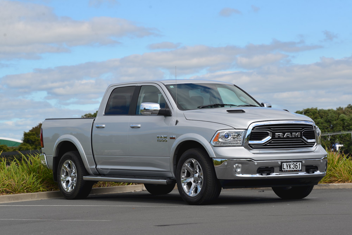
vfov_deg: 12.5
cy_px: 118
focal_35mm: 110
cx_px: 176
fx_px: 1076
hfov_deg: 18.6
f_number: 8
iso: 110
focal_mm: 110
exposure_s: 1/250
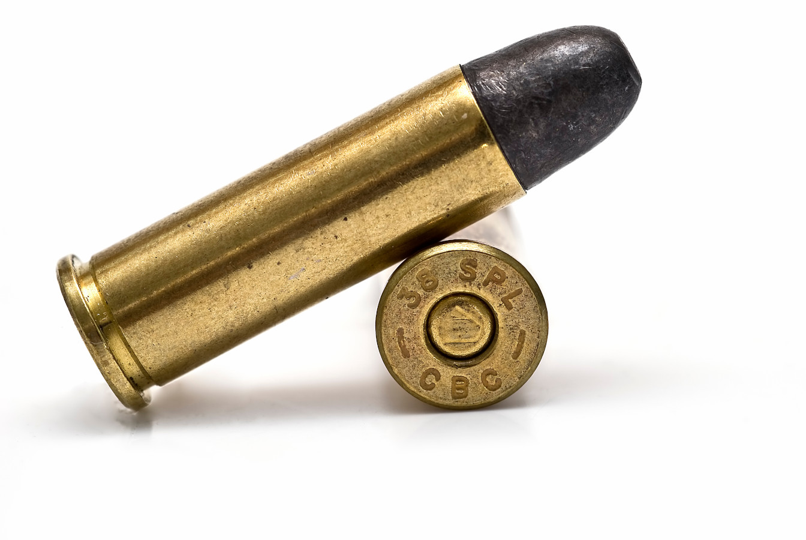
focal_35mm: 158
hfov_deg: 13.0
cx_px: 403
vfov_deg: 8.7
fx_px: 3531
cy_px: 270
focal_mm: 105
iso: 100
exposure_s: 1/60
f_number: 11
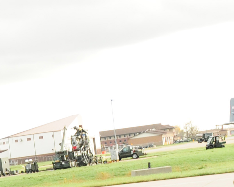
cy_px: 399
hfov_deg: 11.8
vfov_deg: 8.9
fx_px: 1115
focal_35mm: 161
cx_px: -3
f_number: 8
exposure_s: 1/125
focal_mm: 22
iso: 400
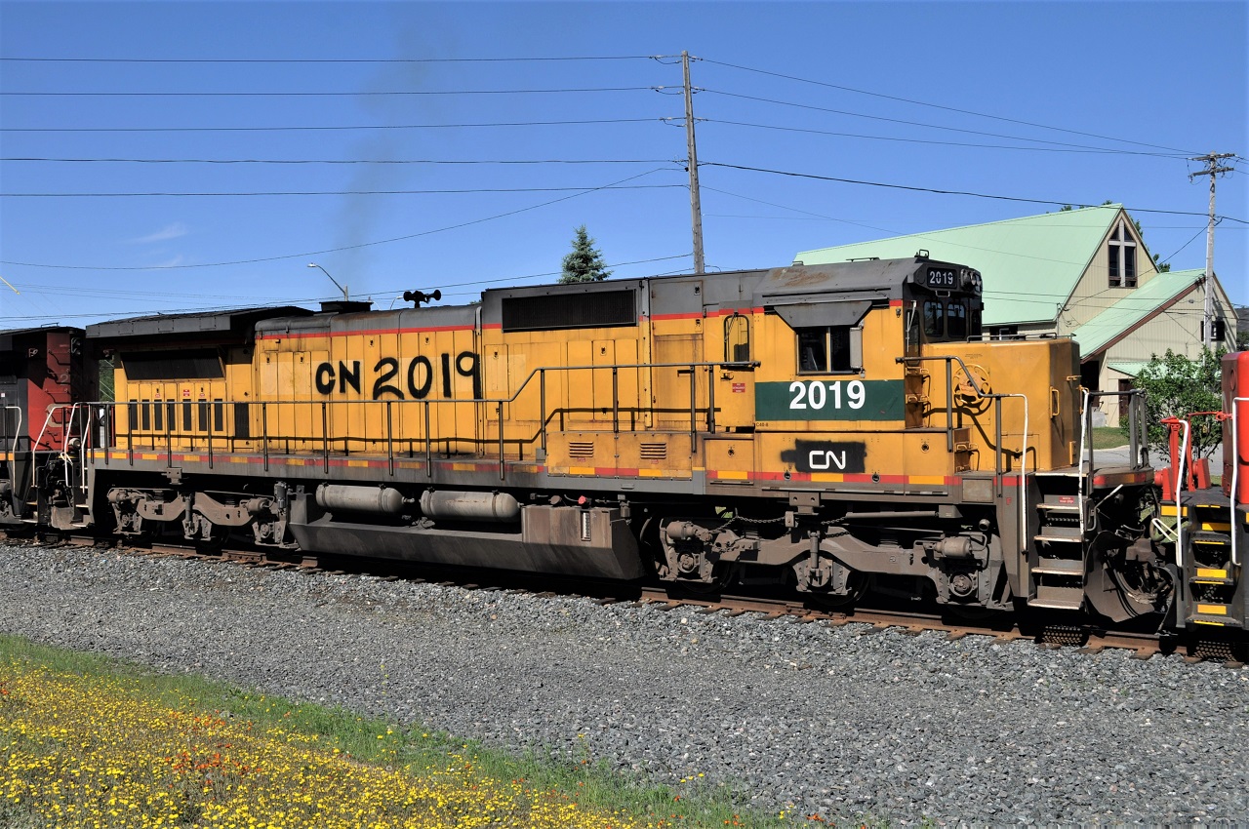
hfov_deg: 53.2
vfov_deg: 36.8
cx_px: 624
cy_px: 414
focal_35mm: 36
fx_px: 1247
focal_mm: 24
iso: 200
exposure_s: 1/400
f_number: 10
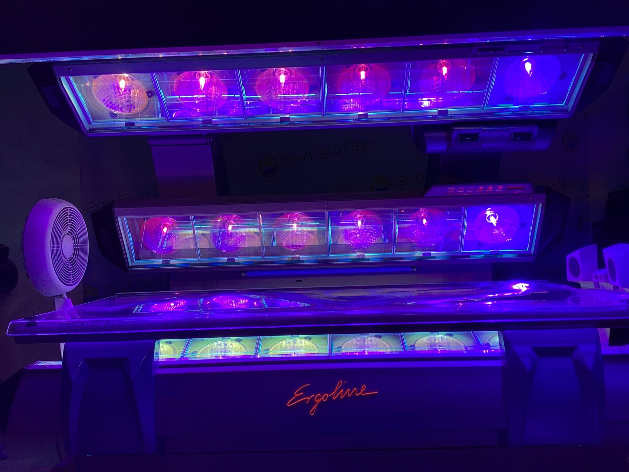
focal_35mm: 31
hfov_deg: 58.4
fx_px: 563
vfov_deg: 45.4
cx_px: 314
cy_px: 236
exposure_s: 1/174
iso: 25
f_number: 2.4
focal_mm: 3.3
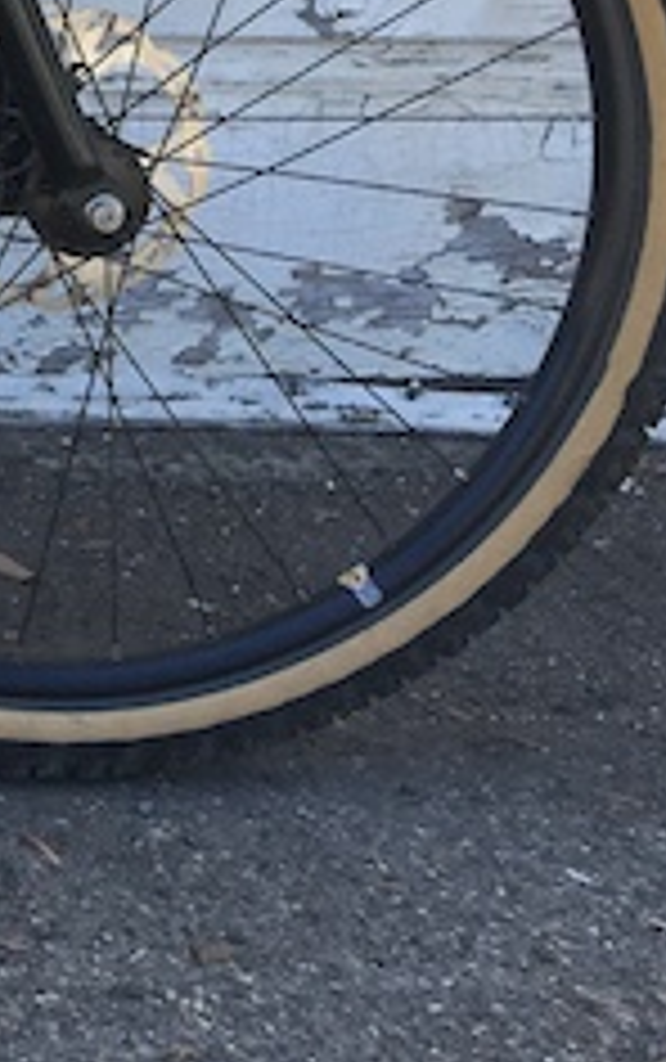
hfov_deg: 10.6
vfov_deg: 18.7
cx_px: -990
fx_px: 3013
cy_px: -279
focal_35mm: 104
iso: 25
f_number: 2.2
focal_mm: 4.15
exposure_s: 1/439
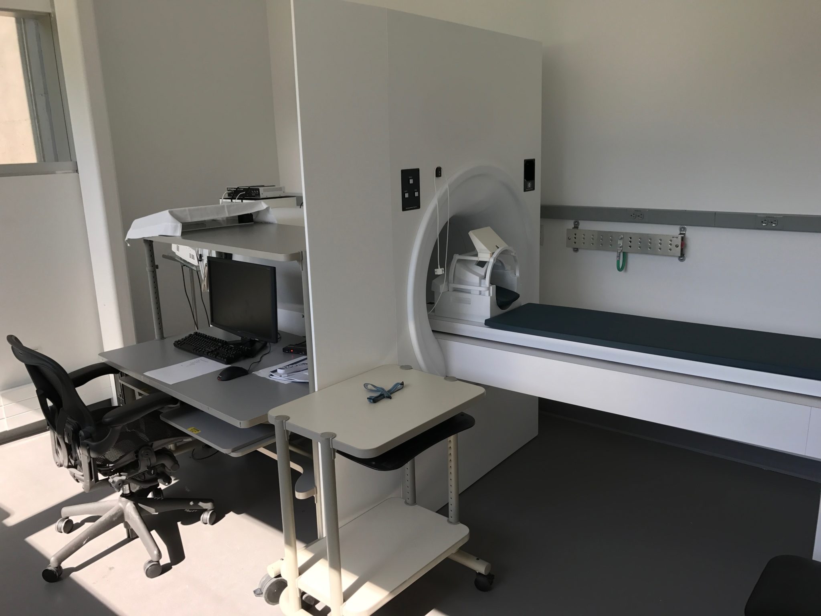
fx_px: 664
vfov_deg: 49.7
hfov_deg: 63.4
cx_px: 410
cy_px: 308
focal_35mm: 28
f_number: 1.8
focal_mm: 3.99
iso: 25
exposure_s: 1/120
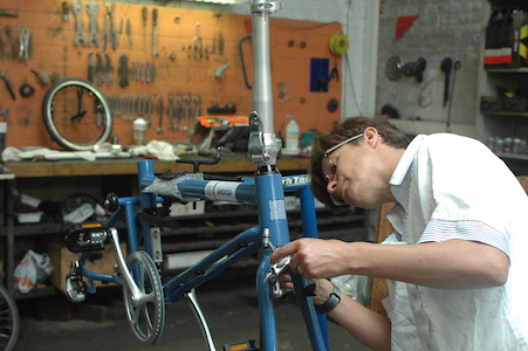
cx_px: 264
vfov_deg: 25.7
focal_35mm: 52
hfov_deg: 37.9
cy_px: 176
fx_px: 769
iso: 800
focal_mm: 35
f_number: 4
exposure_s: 1/60
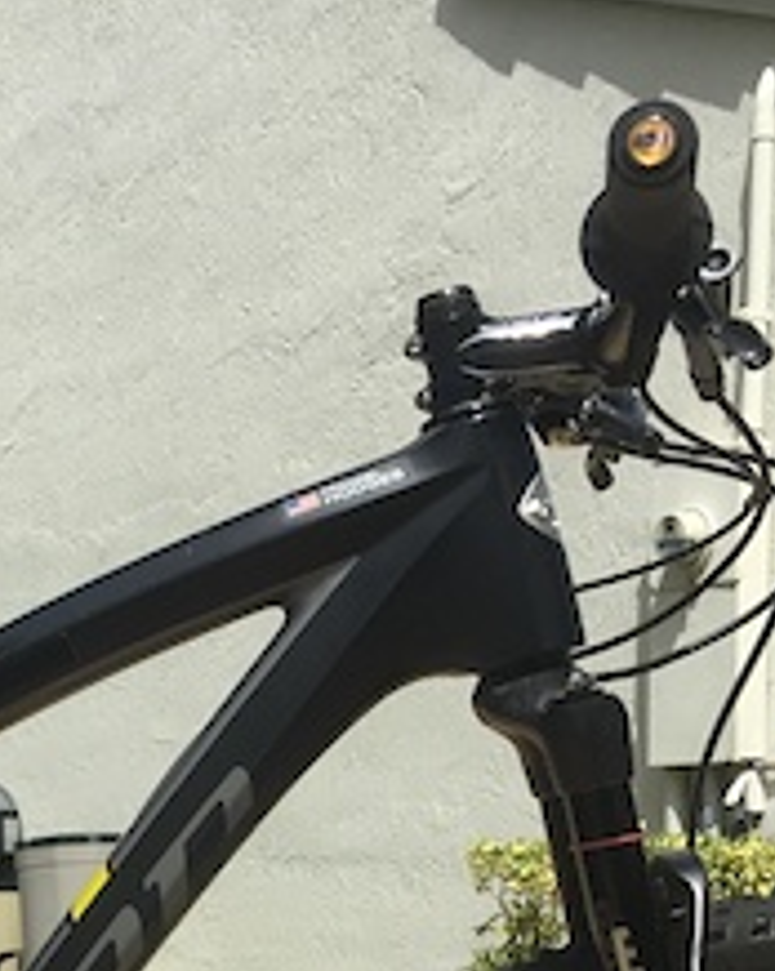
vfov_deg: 17.5
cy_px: 1185
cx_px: -85
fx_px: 2986
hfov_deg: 14.4
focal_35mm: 104
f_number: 2.2
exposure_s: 1/1570
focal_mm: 4.15
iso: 25
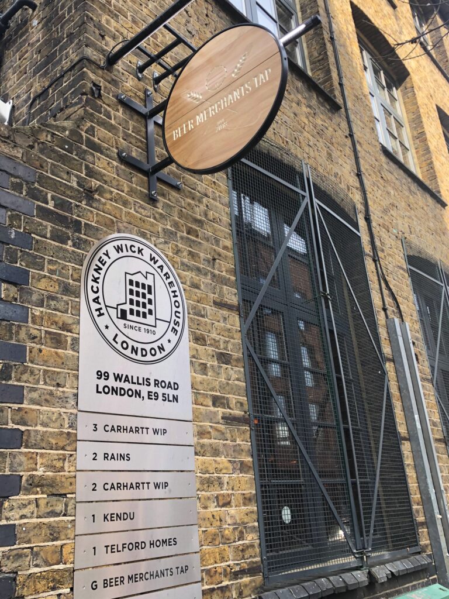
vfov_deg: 63.4
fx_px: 484
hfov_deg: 49.7
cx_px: 224
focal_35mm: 28
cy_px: 300
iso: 20
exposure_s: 1/257
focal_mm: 4
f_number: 1.8
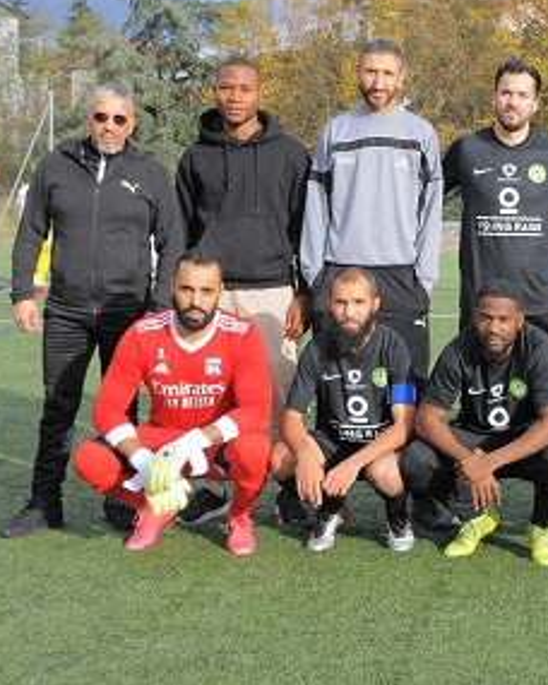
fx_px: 1439
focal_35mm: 71
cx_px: 654
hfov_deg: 20.2
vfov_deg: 26.8
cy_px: 324
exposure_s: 1/400
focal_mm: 24
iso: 500
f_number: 10
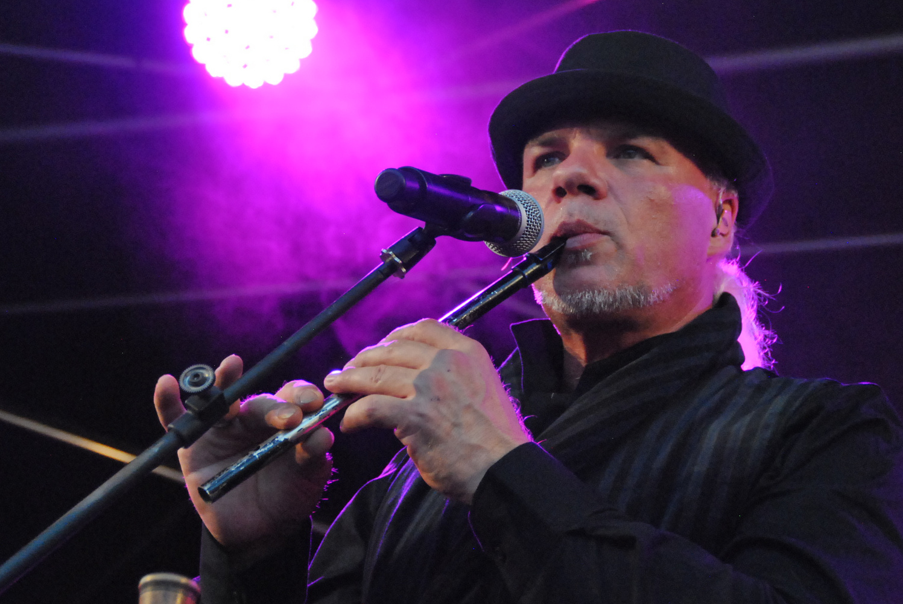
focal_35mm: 97
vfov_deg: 14.1
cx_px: 452
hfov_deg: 21.0
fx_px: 2436
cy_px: 314
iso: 1600
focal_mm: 60
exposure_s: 1/320
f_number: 5
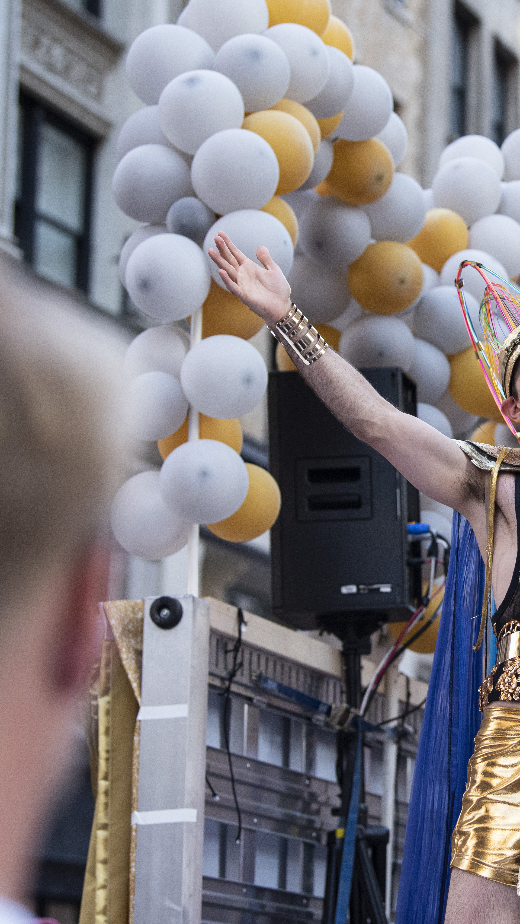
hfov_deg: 8.8
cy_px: 463
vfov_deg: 15.8
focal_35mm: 136
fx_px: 3334
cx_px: 599
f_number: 4
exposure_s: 1/800
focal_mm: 86
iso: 1600
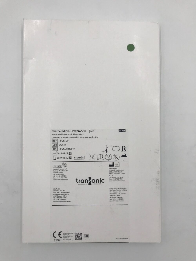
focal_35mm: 28
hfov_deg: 49.8
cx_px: 98
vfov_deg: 63.4
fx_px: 211
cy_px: 130
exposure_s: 1/381
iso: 20
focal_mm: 3.99
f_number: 1.8
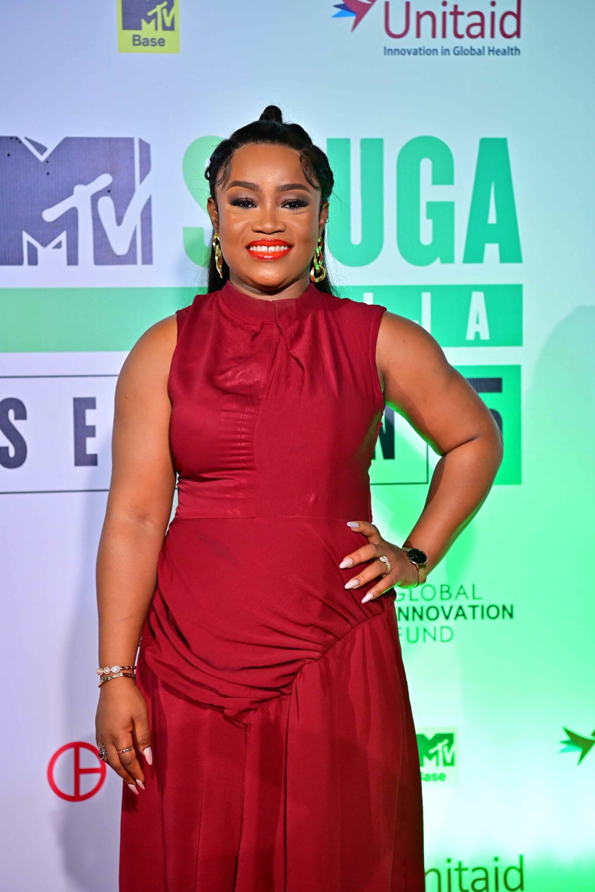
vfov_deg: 28.5
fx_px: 1760
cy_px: 444
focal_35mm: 71
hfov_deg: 19.2
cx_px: 300
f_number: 4
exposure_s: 1/160
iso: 1600
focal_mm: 70
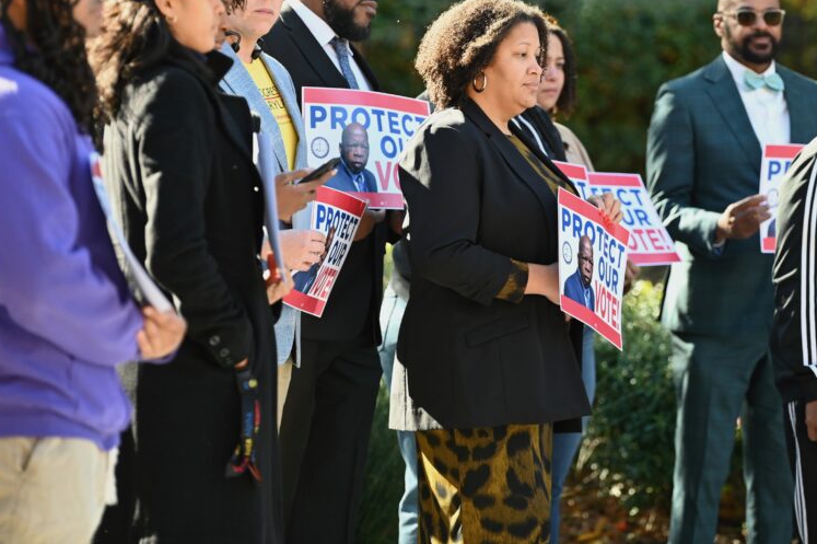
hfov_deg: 11.1
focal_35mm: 185
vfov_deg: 7.4
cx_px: 441
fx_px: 4196
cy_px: 172
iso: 1600
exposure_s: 1/2500
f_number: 2.8
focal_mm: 135
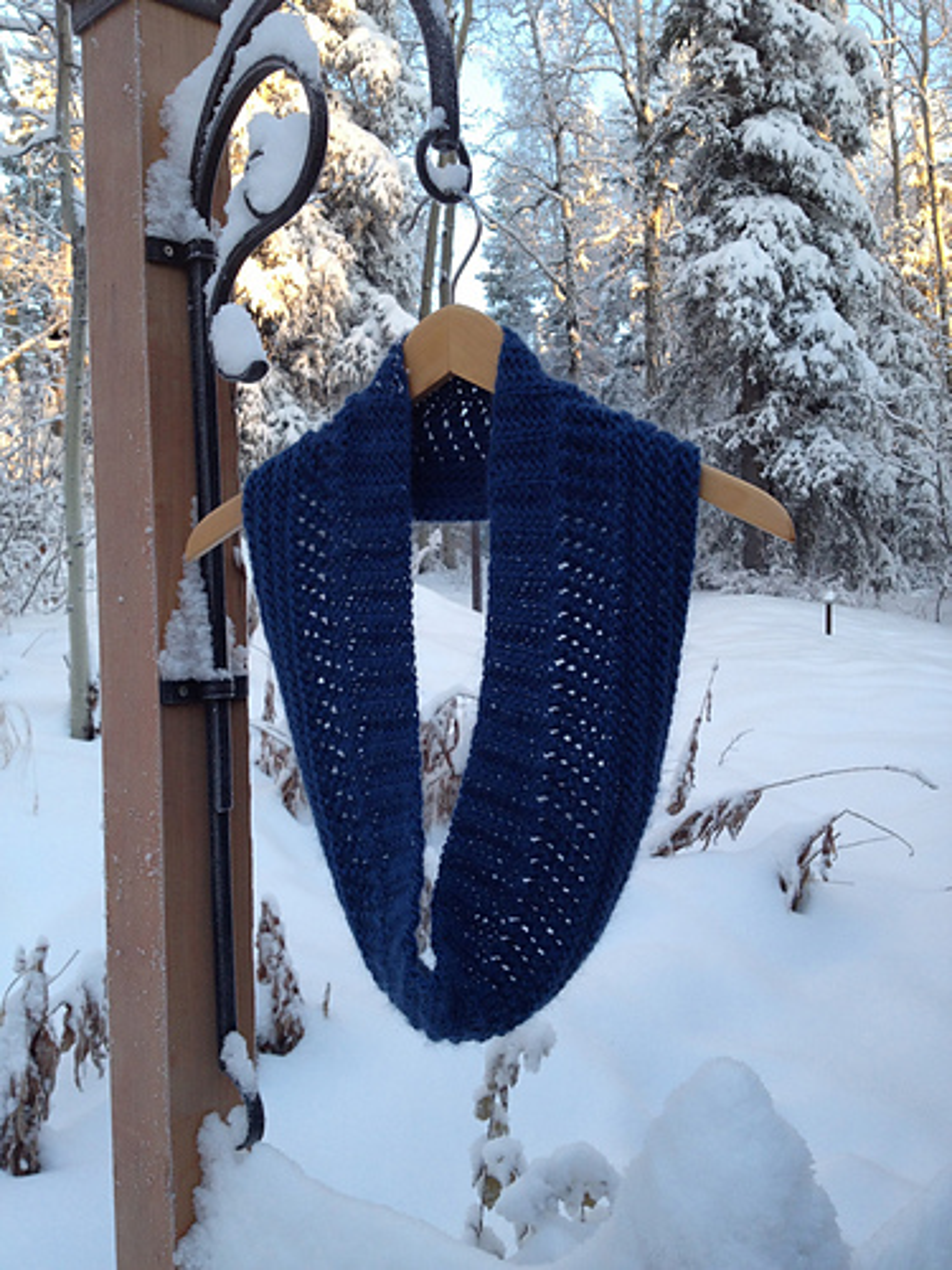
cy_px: 635
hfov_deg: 40.7
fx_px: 1283
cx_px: 476
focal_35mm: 35
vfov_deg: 52.6
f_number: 2.4
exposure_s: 1/120
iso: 80
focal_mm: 4.28
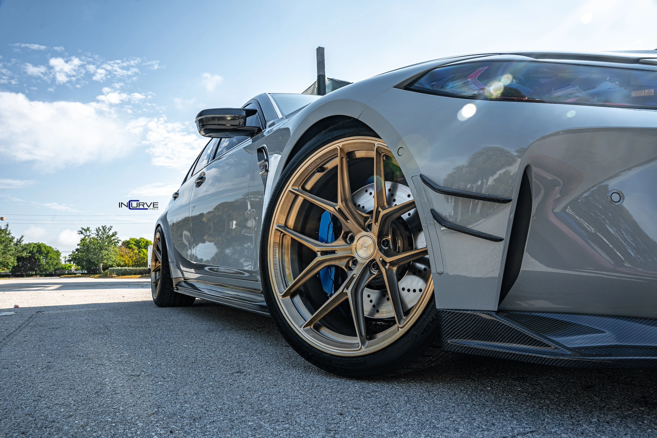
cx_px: 328
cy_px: 219
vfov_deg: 53.1
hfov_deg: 73.7
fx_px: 438
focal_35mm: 24
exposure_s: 1/100
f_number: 10
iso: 125
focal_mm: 24
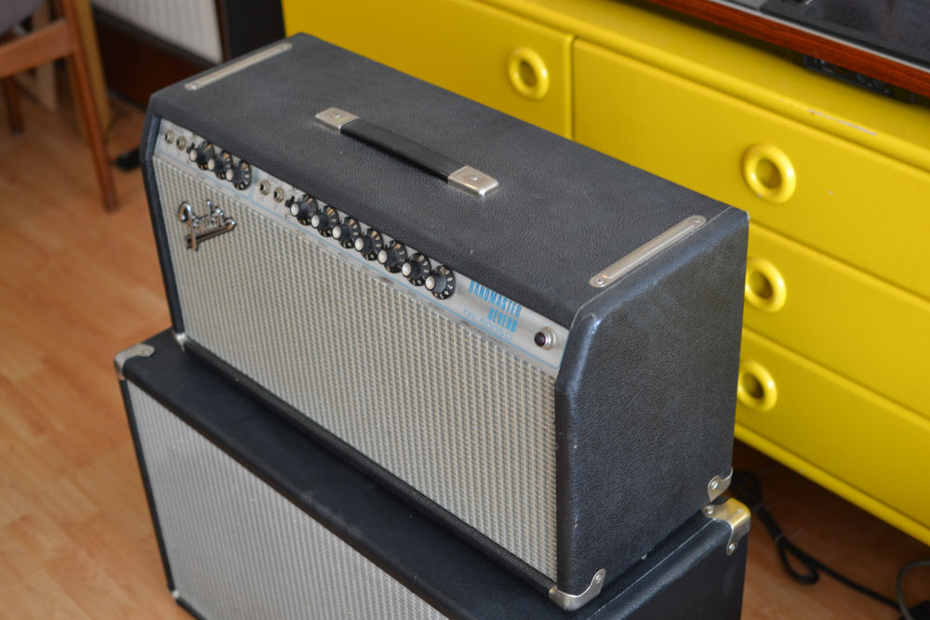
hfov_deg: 37.8
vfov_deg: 25.8
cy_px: 310
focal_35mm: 52
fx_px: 1356
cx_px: 465
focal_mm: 35
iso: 400
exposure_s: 1/60
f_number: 2.5
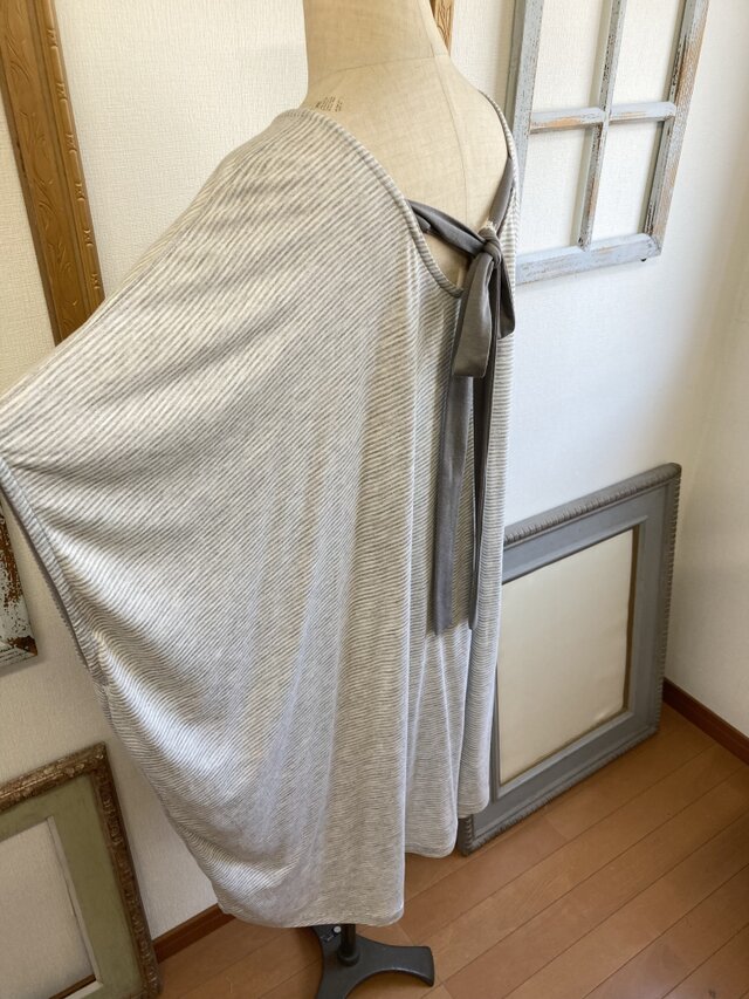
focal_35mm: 28
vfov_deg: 63.4
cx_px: 374
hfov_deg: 49.8
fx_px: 808
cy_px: 500
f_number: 1.8
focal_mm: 3.99
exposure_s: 1/100
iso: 40
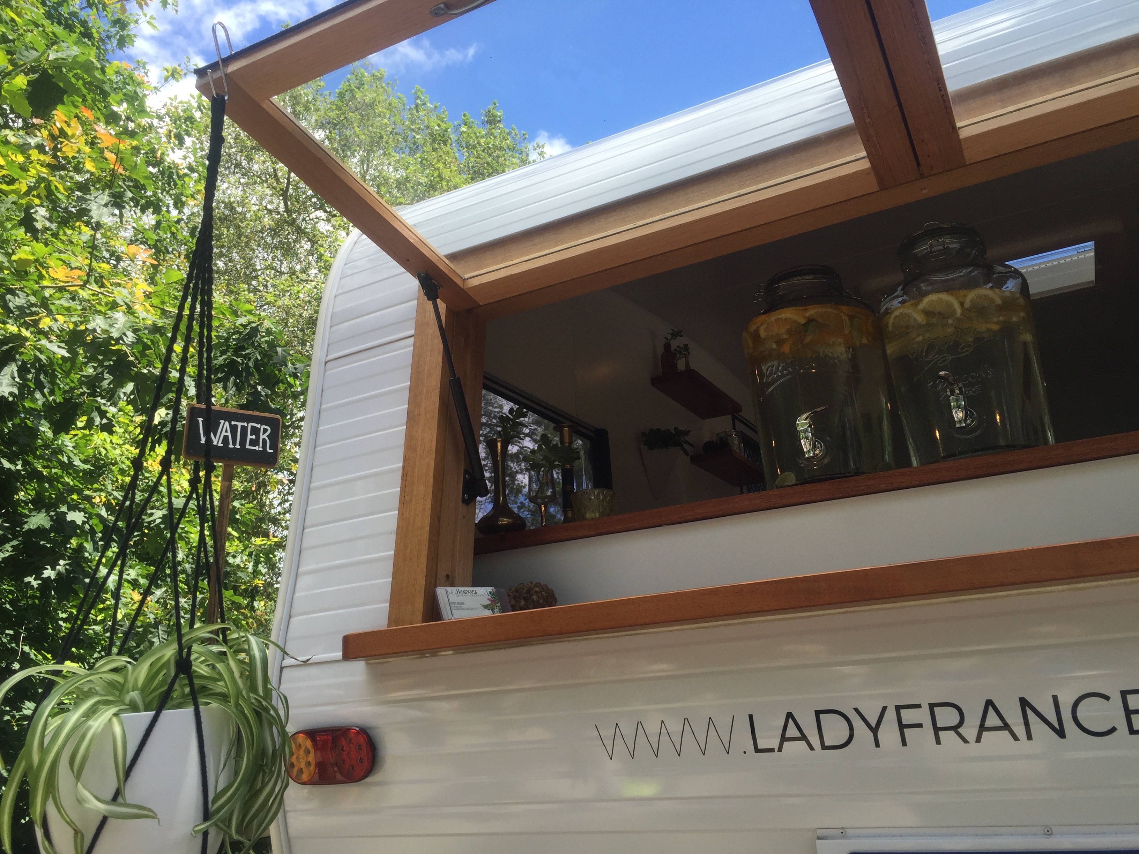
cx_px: 570
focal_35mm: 29
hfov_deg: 61.7
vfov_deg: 48.2
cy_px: 427
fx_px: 954
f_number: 2.2
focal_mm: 4.15
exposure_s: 1/732
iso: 32
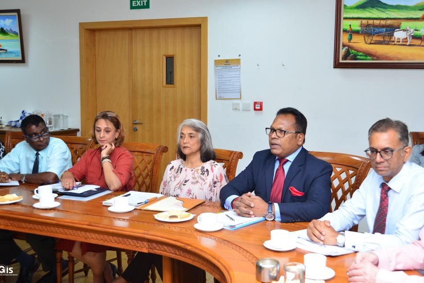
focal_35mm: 43
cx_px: 217
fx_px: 507
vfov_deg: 31.2
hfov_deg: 45.4
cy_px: 134
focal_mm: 40
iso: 1600
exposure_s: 1/160
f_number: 4.5
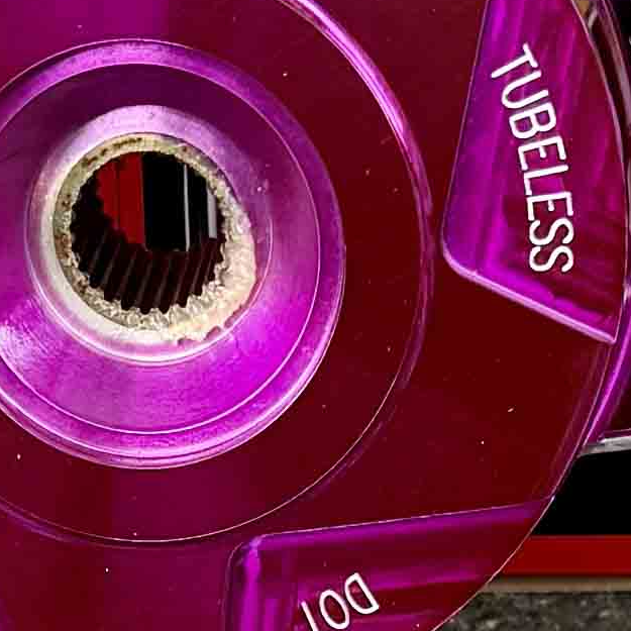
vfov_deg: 8.3
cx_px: 247
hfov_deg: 9.0
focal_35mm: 194
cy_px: 1479
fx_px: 4001
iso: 200
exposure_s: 1/60
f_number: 1.78
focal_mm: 6.76
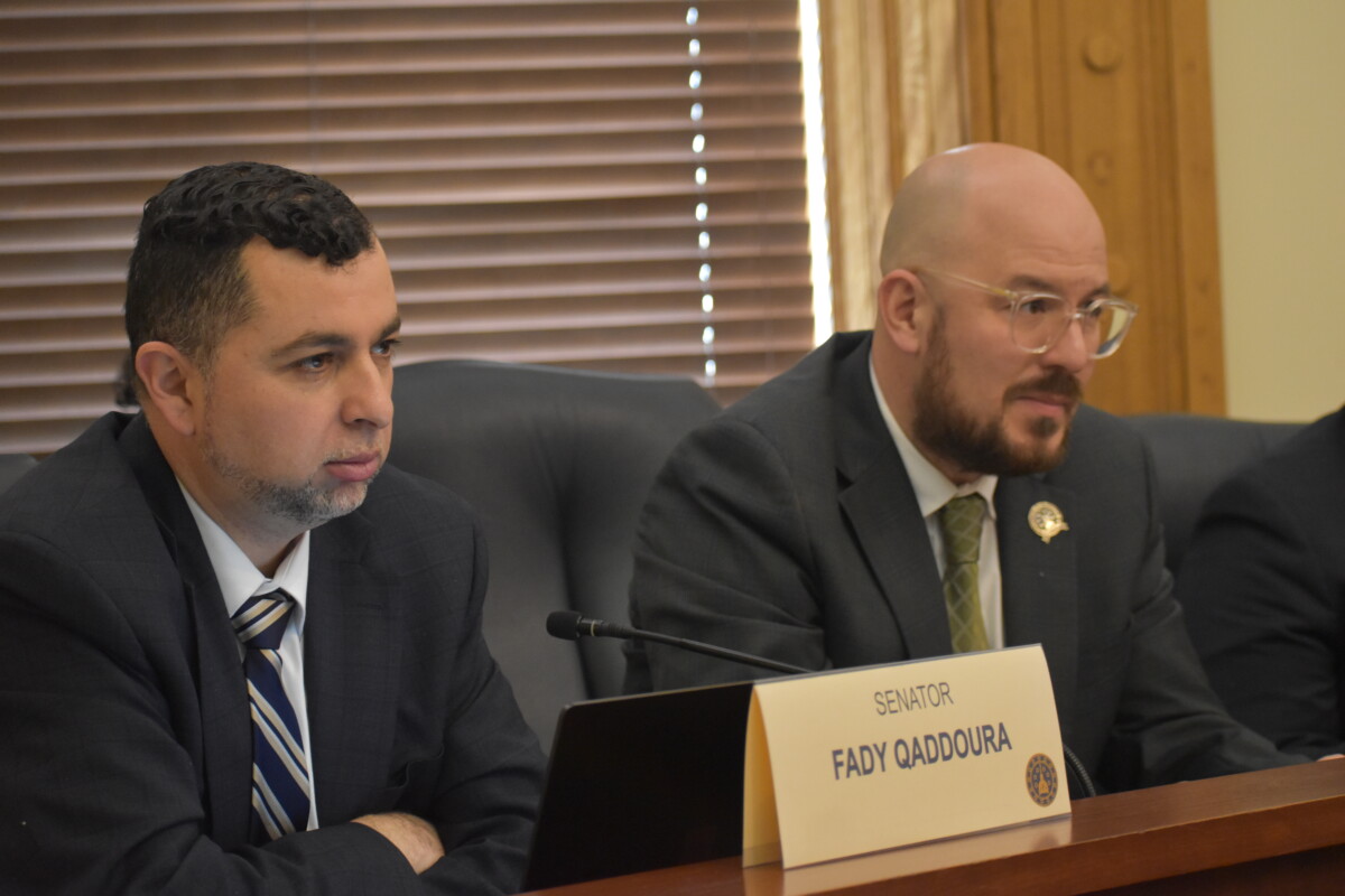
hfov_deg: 19.5
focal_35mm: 105
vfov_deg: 13.0
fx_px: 3923
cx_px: 672
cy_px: 448
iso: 2800
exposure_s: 1/125
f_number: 4.5
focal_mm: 70
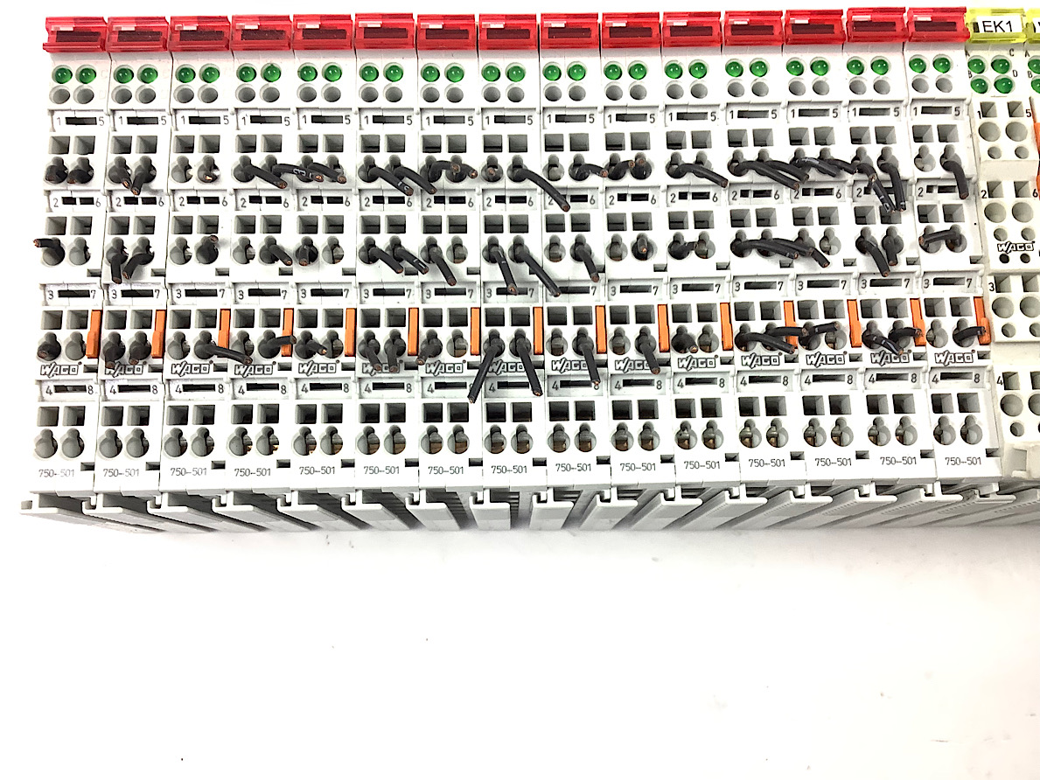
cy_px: 390
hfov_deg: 58.3
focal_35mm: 31
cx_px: 520
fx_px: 931
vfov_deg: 45.4
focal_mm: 3.3
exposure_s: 1/50
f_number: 2.4
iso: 80
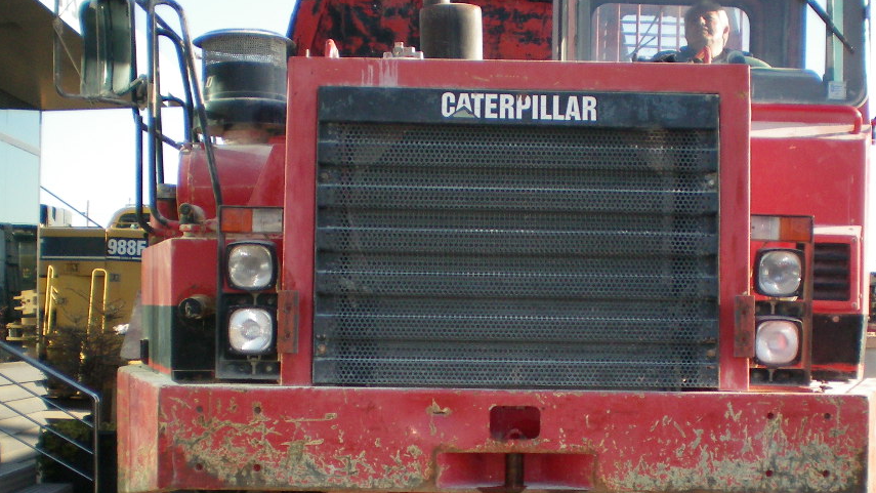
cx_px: 506
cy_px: 298
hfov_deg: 33.8
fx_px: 1440
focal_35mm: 62
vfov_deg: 19.4
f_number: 3.1
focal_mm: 6.3
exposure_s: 1/250
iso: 64
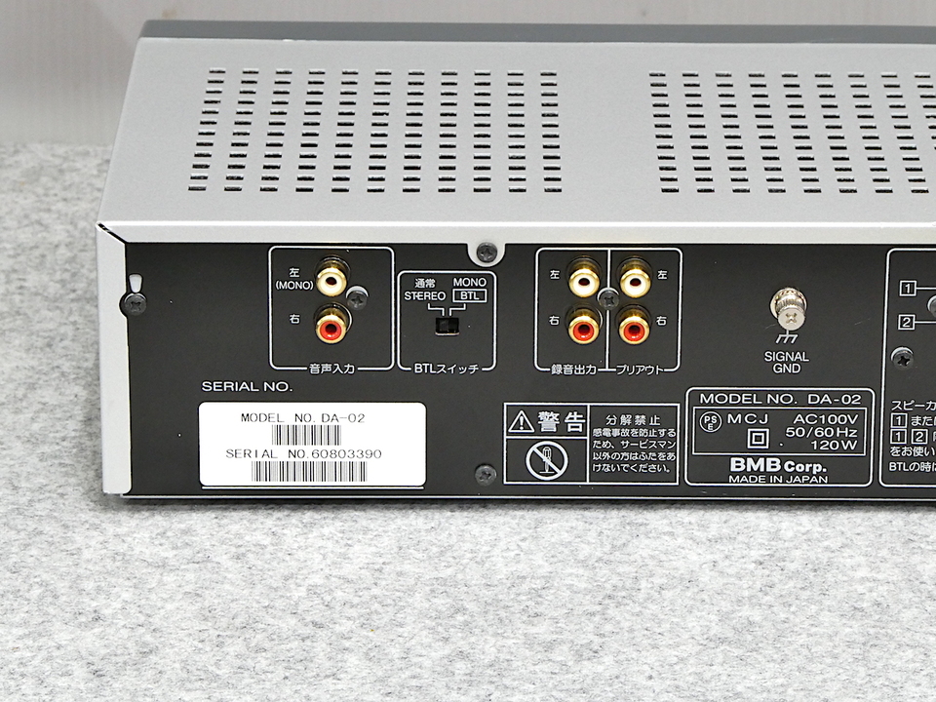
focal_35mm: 172
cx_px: 468
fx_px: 4651
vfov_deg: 8.6
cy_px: 351
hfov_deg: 11.5
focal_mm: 30.9
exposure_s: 1/6
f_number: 7.1
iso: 400
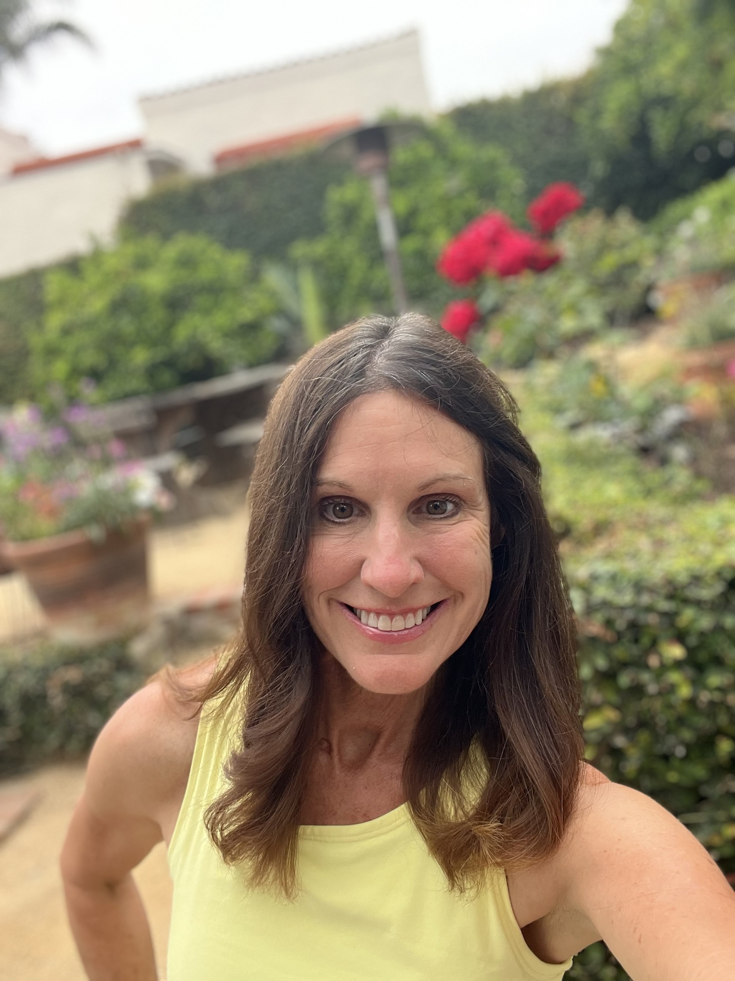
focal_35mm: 30
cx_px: 368
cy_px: 490
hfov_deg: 46.8
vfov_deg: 60.0
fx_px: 849
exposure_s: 1/158
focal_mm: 2.71
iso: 40
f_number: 2.2
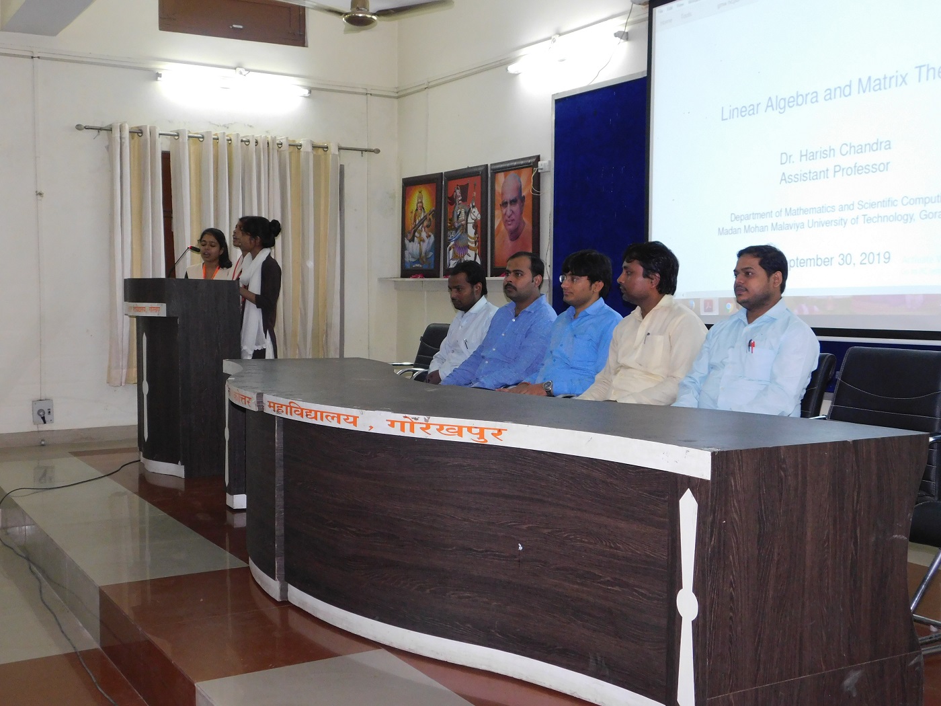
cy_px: 353
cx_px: 470
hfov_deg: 46.8
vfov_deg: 36.0
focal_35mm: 40
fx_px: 1087
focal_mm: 7.1
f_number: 3.6
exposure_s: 1/30
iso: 360
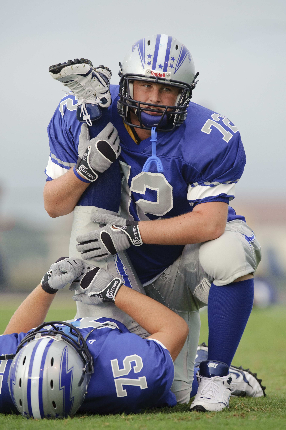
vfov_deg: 5.2
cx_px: 143
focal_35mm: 400
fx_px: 4773
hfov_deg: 3.4
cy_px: 215
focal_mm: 400
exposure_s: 1/800
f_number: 4.5
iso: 2000
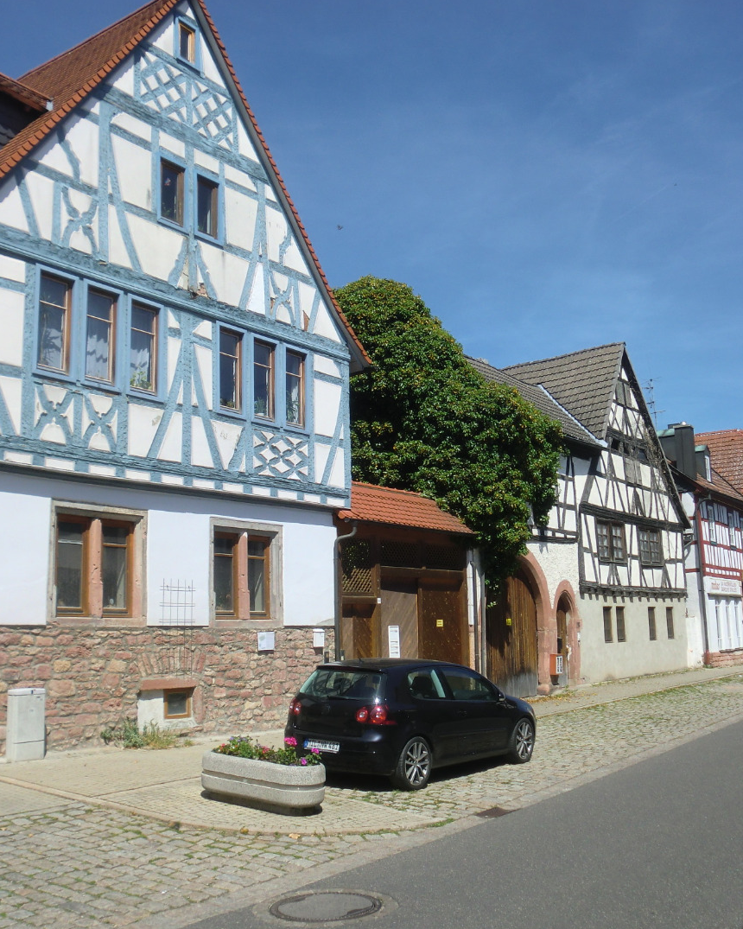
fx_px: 935
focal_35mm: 34
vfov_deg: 52.8
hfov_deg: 43.4
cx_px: 377
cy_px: 464
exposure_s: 1/200
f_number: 7.8
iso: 64
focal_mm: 4.65
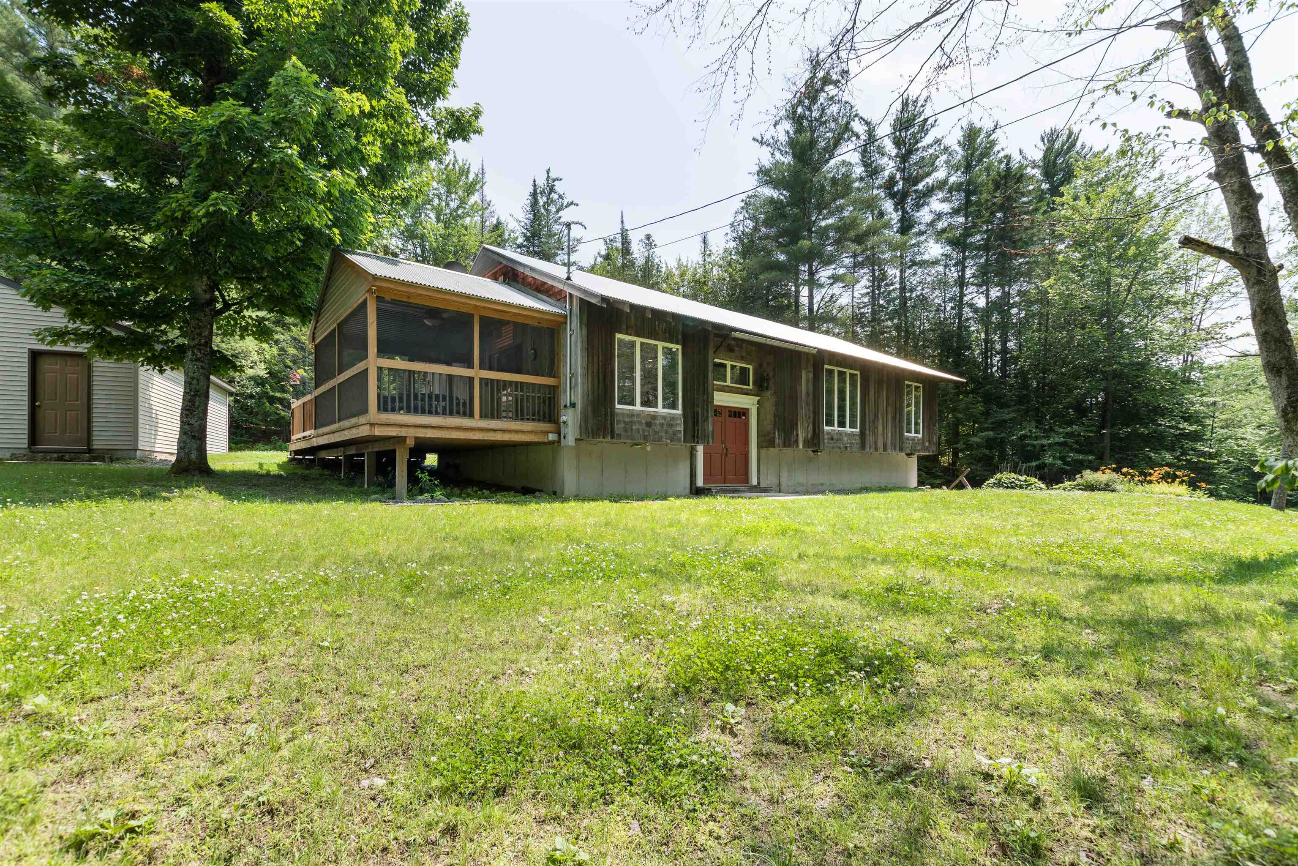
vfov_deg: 77.3
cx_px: 649
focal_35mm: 15
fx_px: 541
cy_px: 433
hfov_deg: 100.4
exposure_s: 1/640
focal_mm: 10
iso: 100
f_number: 7.1
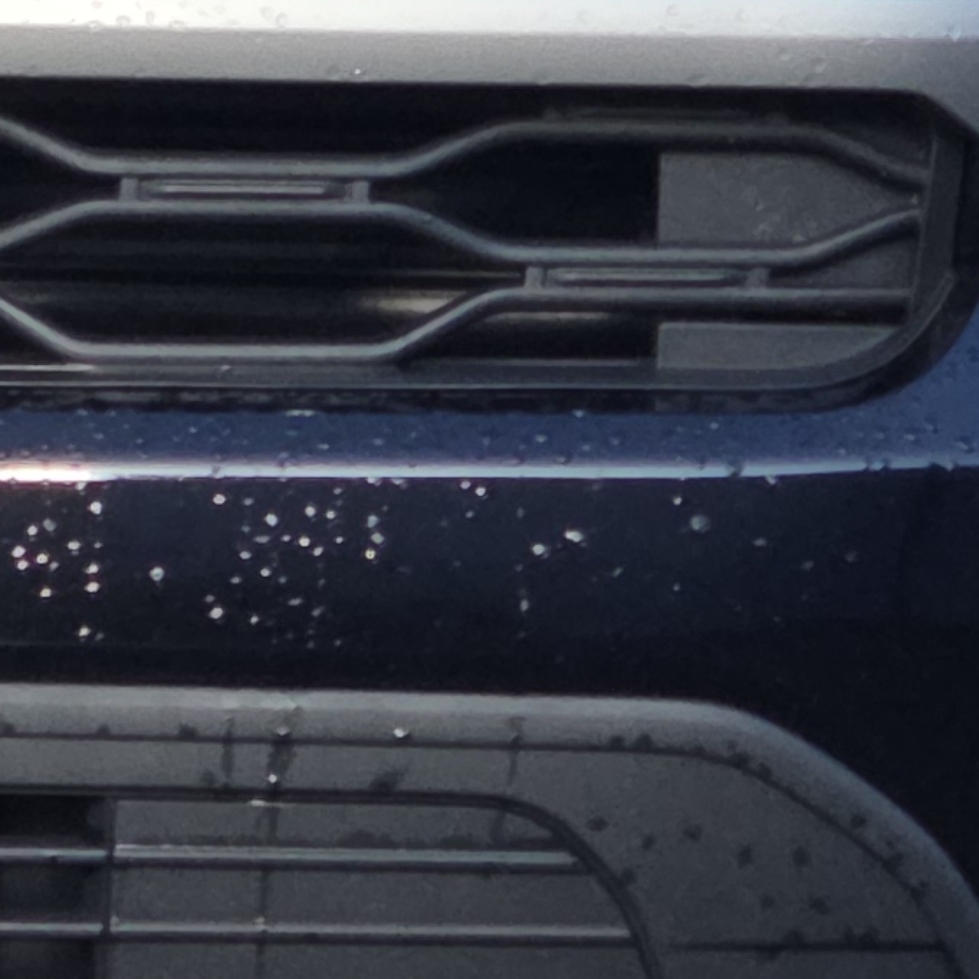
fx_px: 11455
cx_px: -480
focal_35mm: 358
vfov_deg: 4.9
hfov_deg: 4.9
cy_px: -270
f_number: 2.4
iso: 25
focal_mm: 7
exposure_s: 1/468
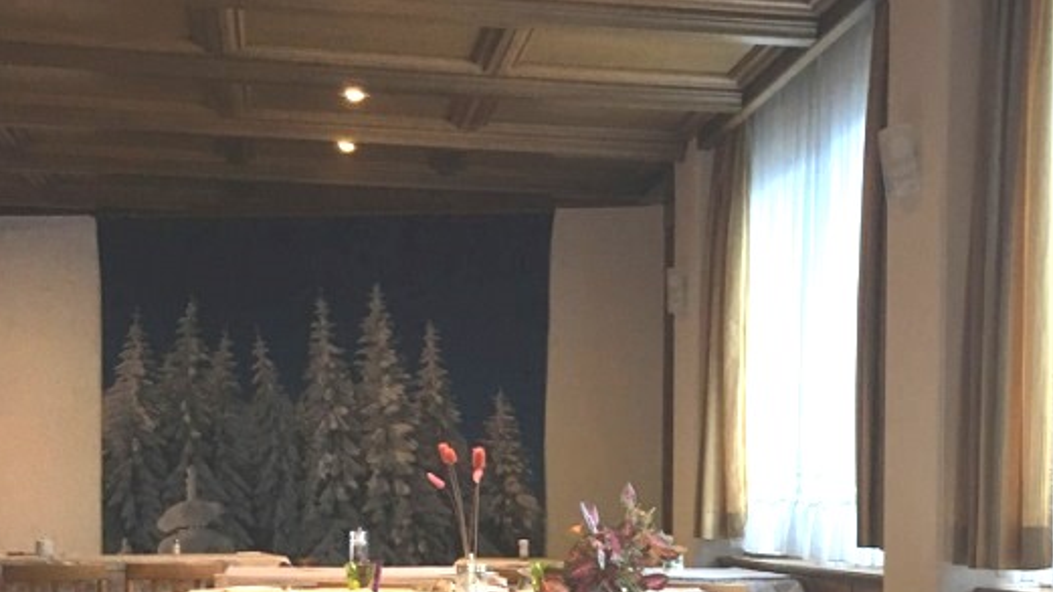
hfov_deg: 33.5
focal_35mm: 62
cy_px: 545
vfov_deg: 19.0
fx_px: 1731
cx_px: 709
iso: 64
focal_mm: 4.15
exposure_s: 1/33
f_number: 2.2
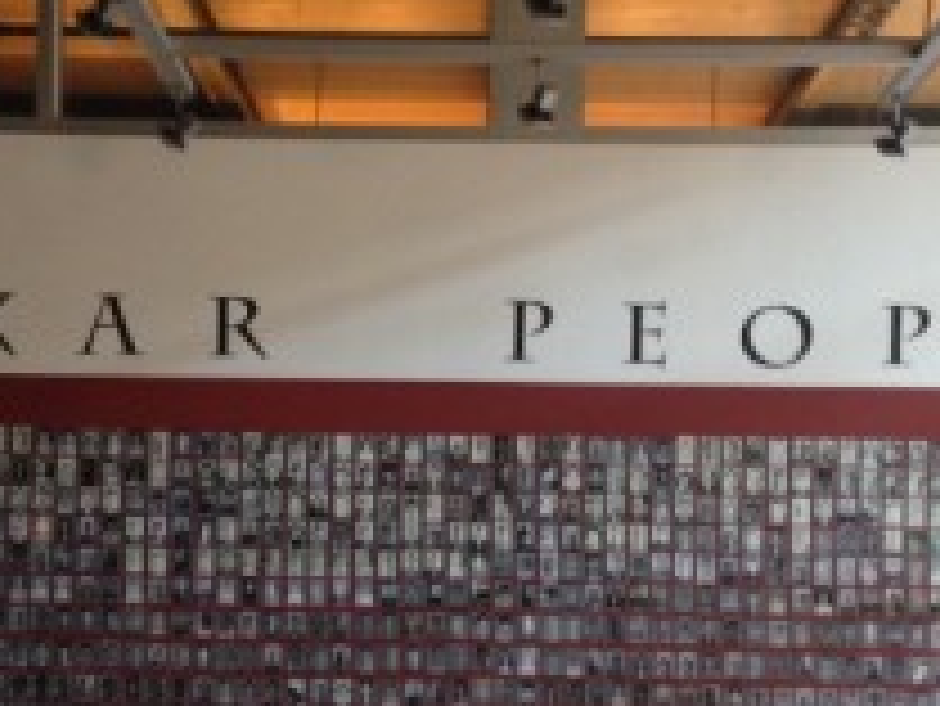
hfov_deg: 24.7
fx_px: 2146
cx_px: 450
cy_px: 519
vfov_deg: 18.6
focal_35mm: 79
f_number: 2.4
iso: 200
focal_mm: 4.12
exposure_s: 1/20
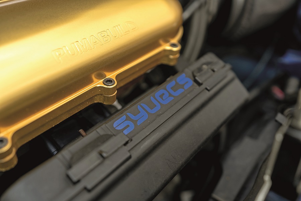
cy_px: 100
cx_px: 150
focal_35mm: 35
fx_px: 293
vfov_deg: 37.9
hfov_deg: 54.4
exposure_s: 1/125
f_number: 2.8
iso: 64
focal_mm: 35
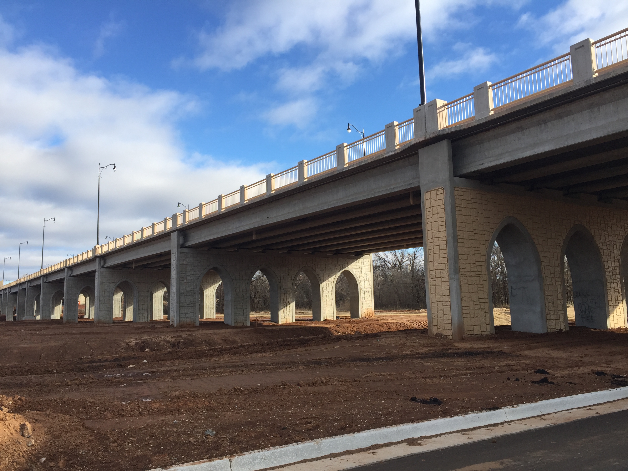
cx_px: 314
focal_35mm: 29
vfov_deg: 48.2
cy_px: 236
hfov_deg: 61.7
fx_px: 526
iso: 32
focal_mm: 4.15
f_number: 2.2
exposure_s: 1/964
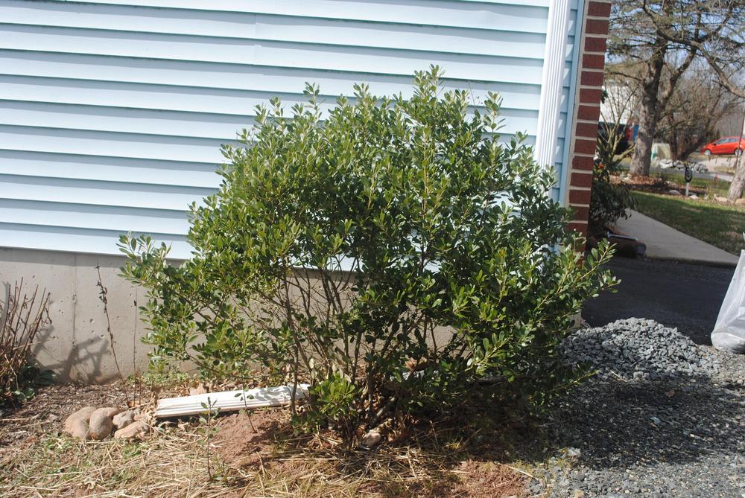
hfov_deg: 46.4
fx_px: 870
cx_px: 372
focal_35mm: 42
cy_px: 249
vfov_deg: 32.0
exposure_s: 1/200
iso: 100
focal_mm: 28
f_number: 7.1
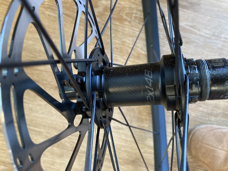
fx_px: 184
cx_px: 114
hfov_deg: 63.4
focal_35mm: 28
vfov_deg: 49.7
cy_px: 86
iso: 320
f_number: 1.8
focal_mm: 3.99
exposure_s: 1/40
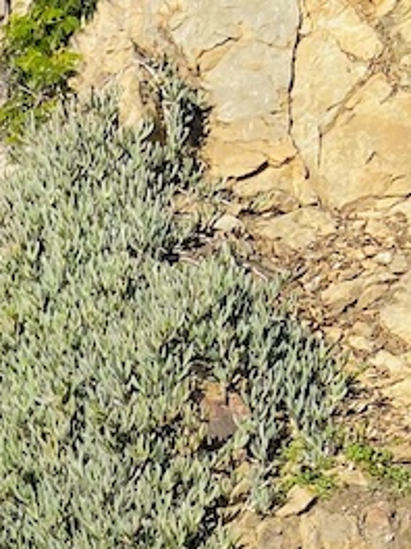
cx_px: -334
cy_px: 994
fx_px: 1868
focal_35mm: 118
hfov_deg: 11.6
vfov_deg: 14.6
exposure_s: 1/2105
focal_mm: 4.25
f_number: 1.8
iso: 32
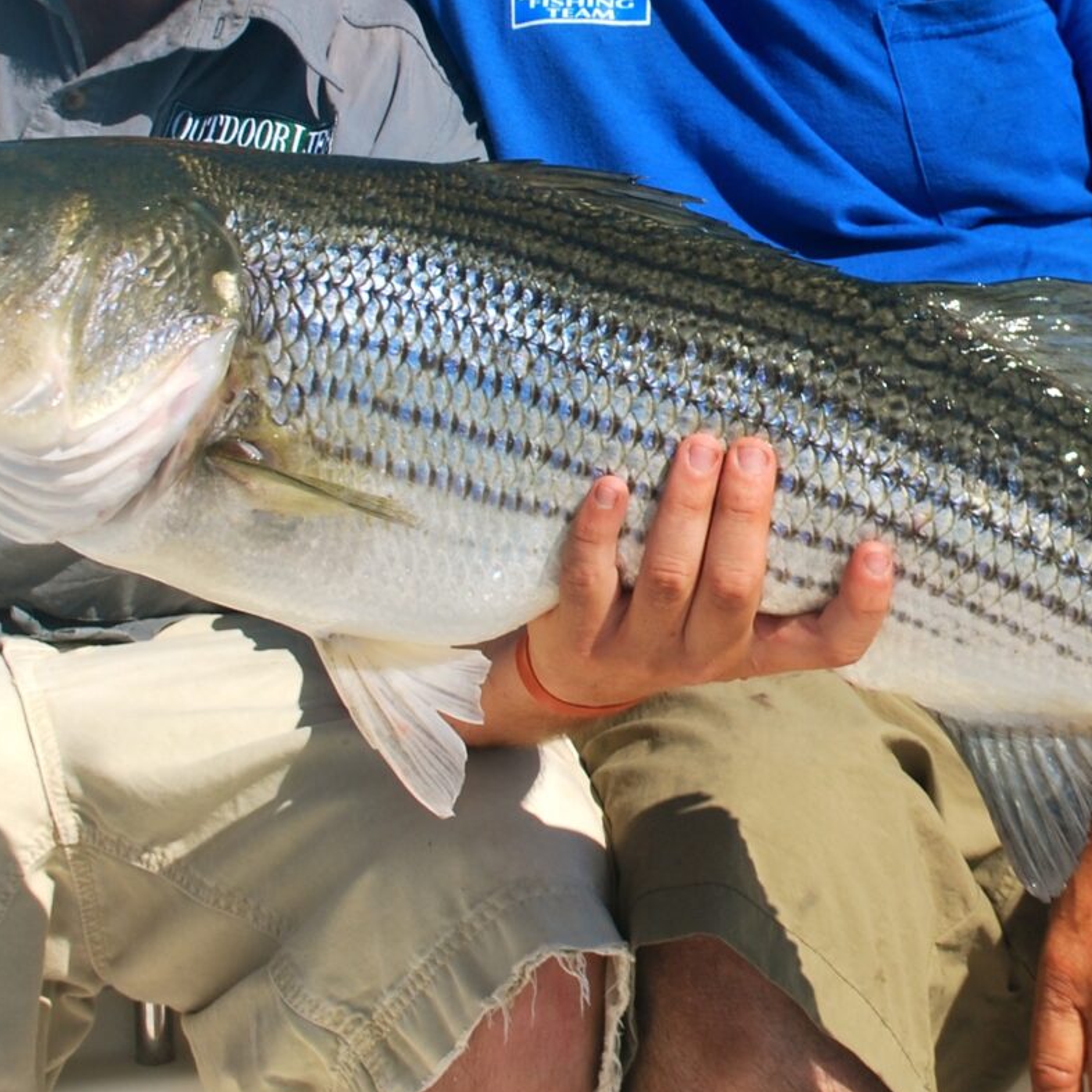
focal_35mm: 108
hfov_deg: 16.0
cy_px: 100
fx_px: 3855
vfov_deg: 15.9
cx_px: 948
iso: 100
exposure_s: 1/250
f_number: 8
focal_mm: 26
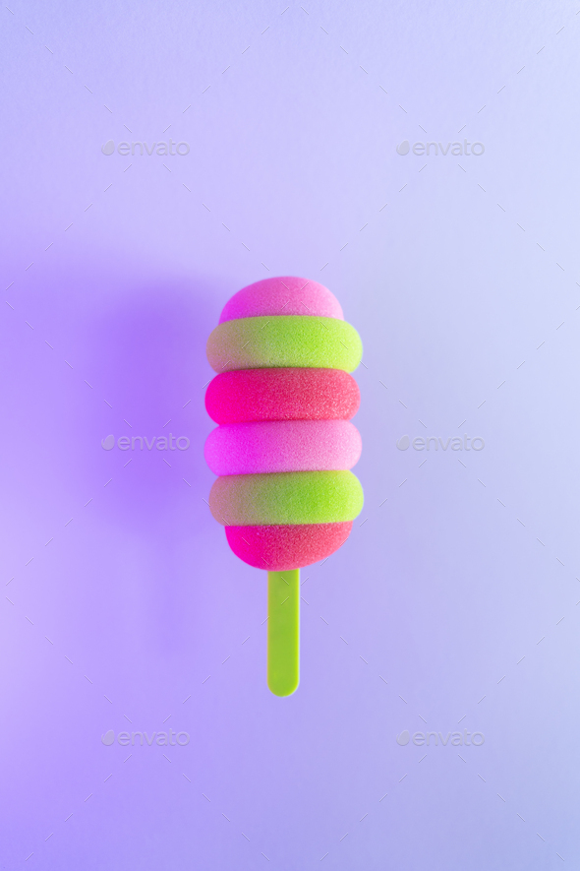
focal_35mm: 35
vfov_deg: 54.4
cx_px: 290
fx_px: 846
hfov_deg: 37.9
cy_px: 436
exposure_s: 1/250
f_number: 1.6
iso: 500
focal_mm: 35
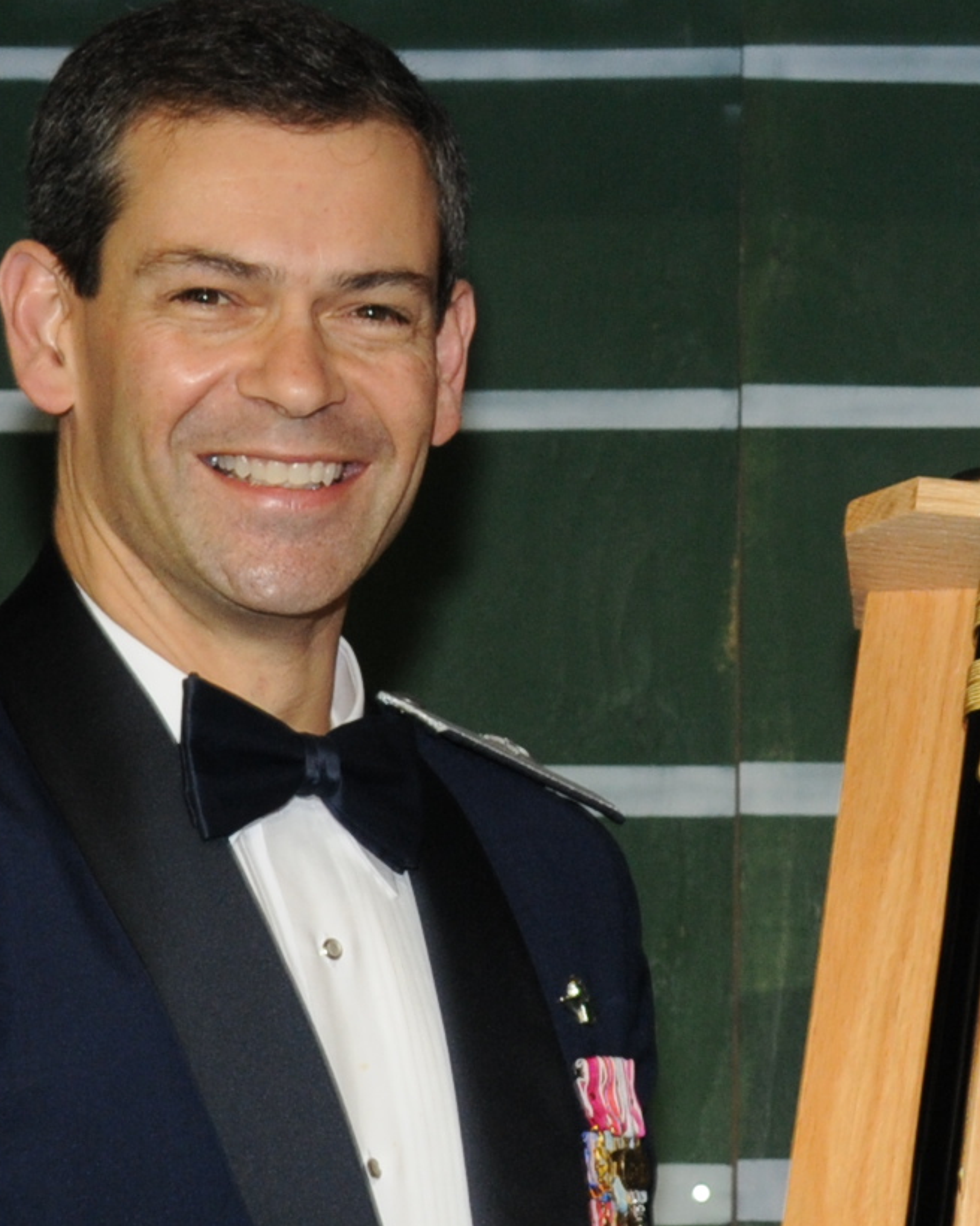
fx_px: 6198
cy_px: 1069
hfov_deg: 8.7
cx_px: 1711
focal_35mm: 171
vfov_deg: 11.2
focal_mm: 31
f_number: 5.6
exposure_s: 1/60
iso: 400
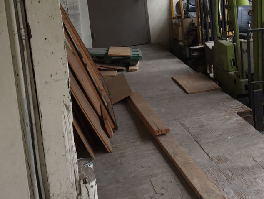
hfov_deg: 29.2
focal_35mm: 64
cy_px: 30
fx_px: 488
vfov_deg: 22.5
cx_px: 230
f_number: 2.2
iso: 32
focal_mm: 4.15
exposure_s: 1/324
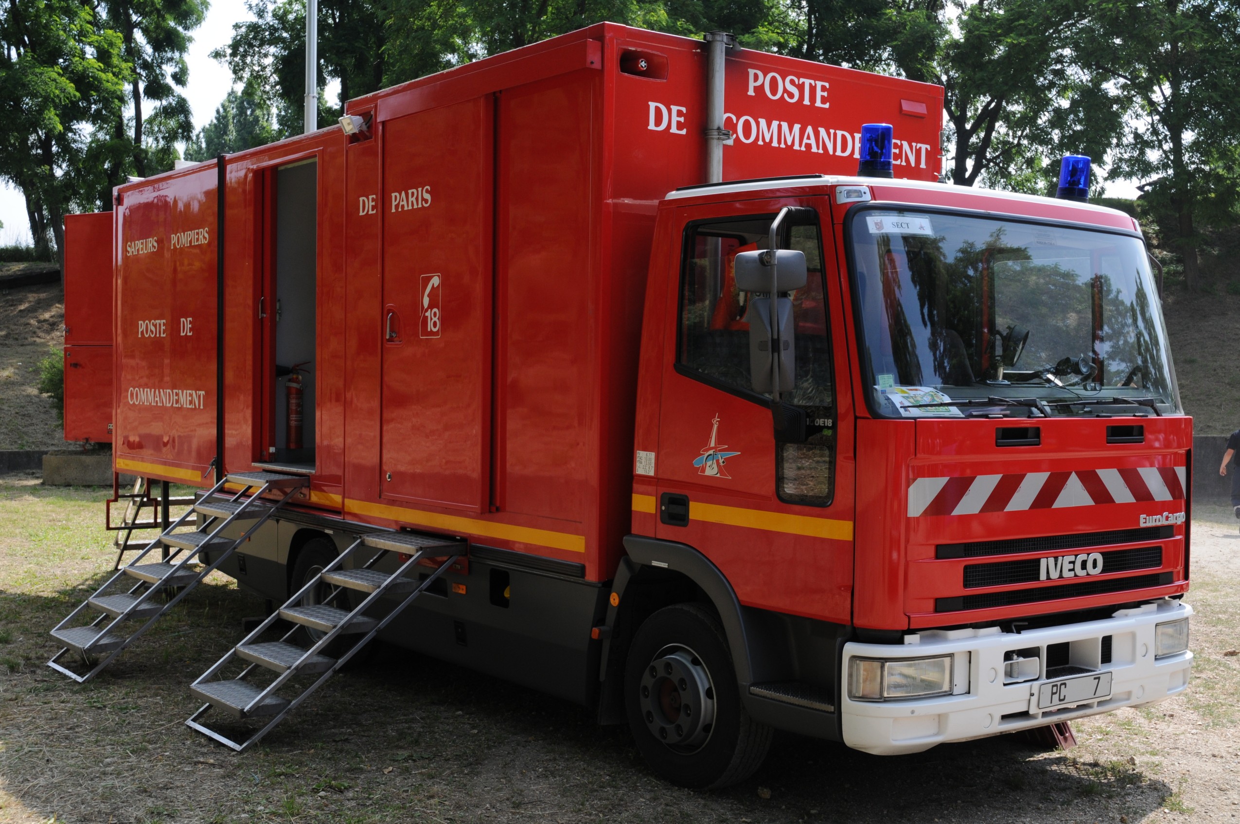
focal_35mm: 44
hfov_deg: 45.0
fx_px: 1497
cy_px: 412
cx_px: 620
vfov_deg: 30.8
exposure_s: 1/250
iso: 280
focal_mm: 29
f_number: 8
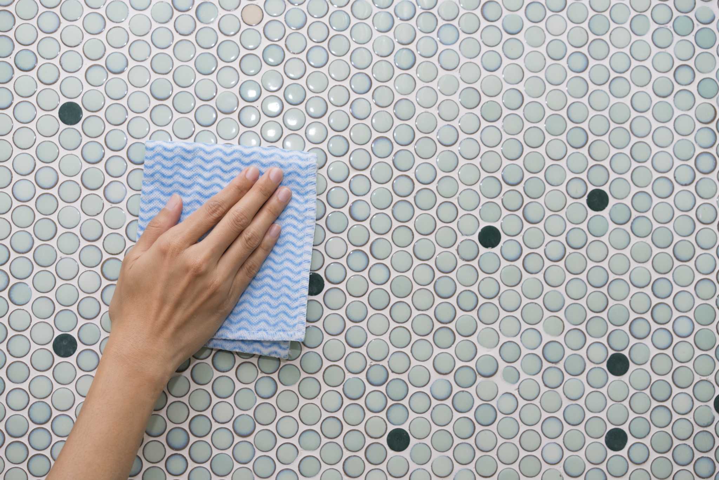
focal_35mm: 55
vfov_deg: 24.6
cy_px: 240
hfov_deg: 36.2
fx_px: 1099
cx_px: 360
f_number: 4
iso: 320
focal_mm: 55
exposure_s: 1/125
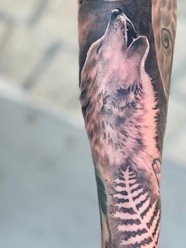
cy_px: 86
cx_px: 81
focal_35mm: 116
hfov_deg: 12.8
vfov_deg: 16.9
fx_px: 831
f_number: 2.8
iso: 32
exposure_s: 1/120
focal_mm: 6.6
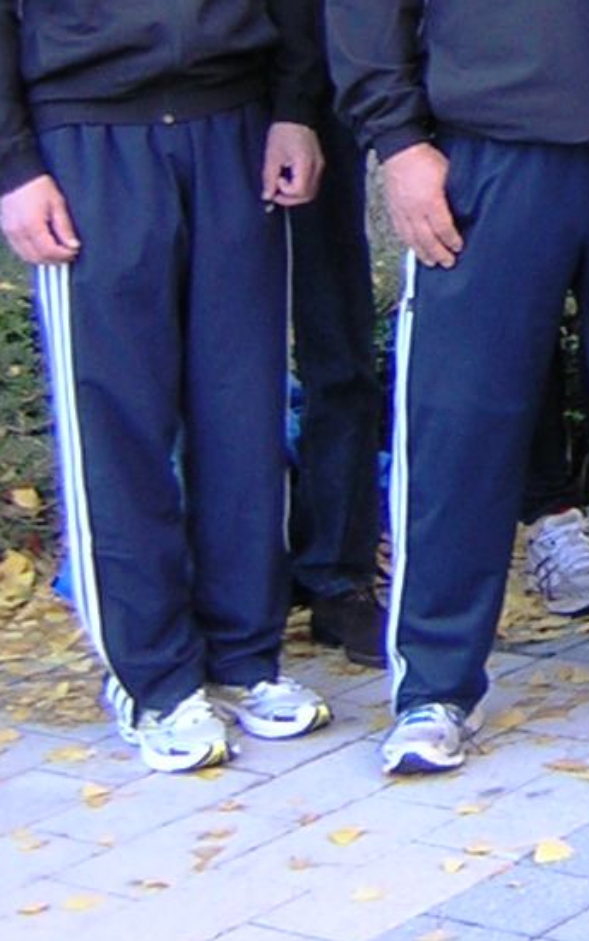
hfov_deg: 11.0
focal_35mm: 111
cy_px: -15
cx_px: 1080
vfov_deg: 18.3
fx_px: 2849
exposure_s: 1/42.9
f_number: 2.6
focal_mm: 4.7
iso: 100
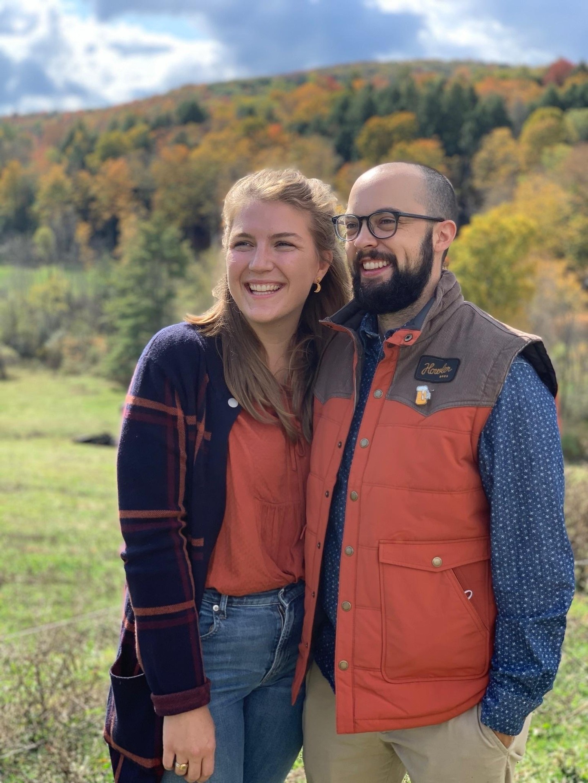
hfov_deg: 28.0
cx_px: 294
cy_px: 392
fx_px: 1178
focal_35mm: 52
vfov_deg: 36.8
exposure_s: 1/316
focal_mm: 6
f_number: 2.4
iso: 16
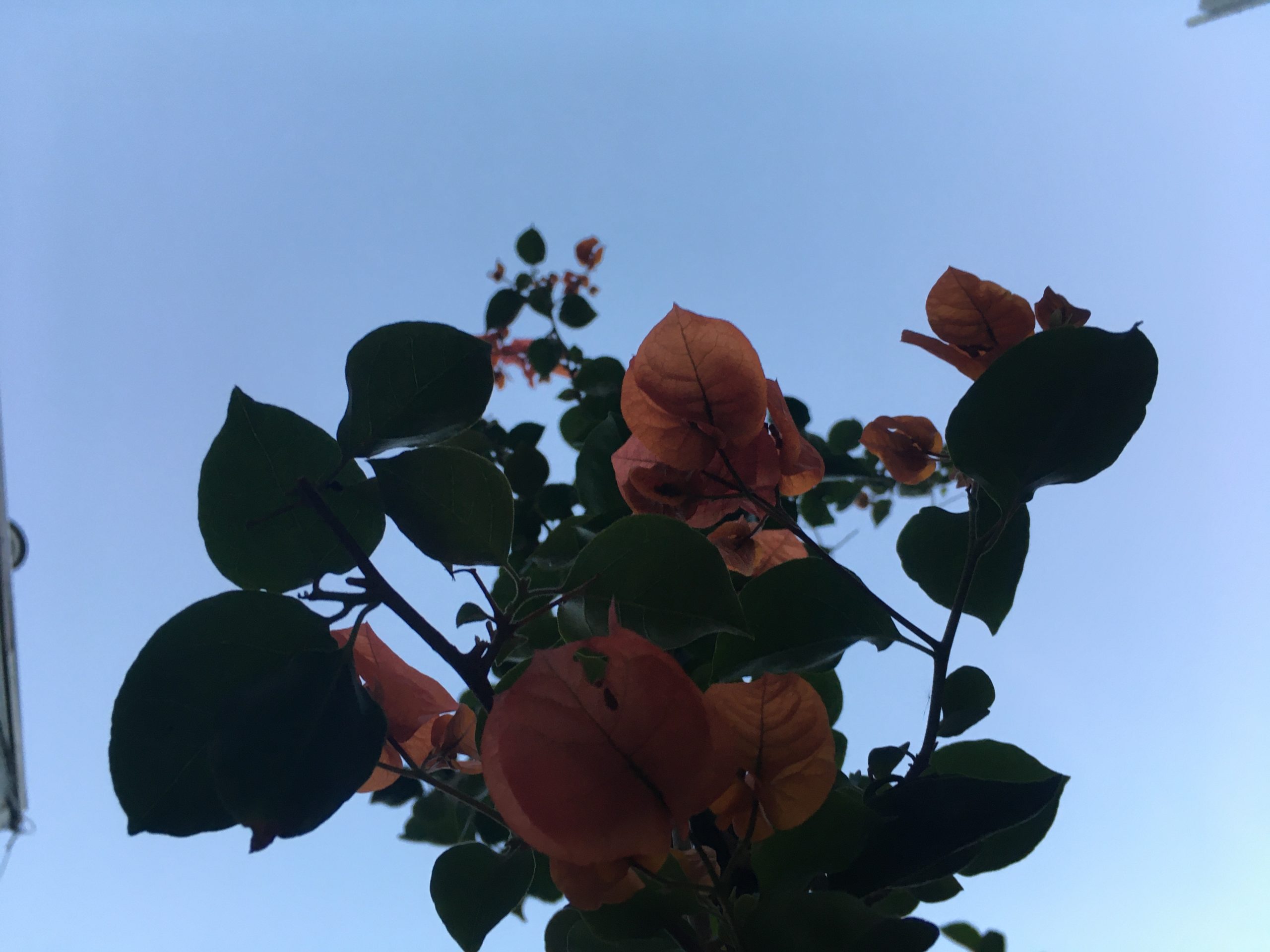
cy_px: 476
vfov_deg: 48.2
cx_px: 635
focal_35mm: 29
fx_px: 1064
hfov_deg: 61.7
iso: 25
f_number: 2.2
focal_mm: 4.15
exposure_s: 1/30
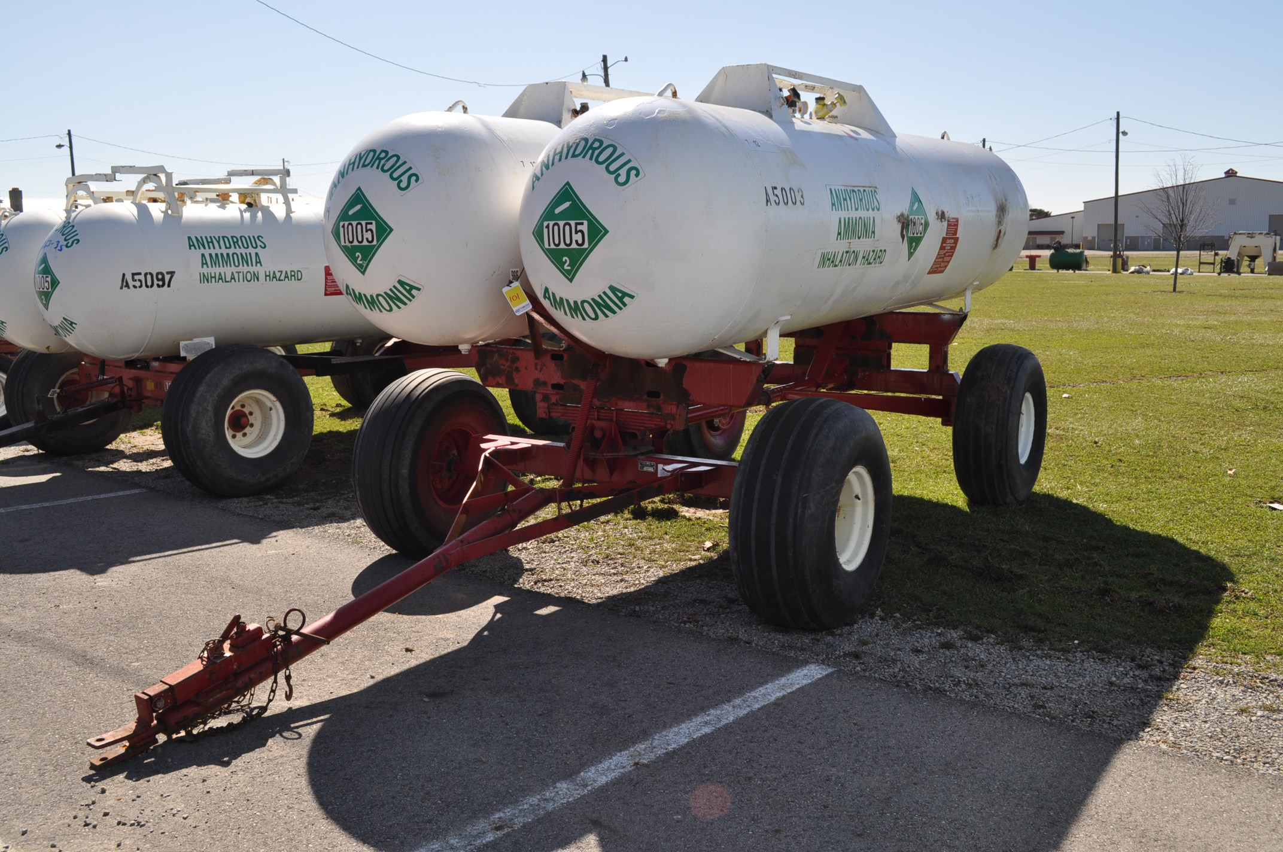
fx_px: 1175
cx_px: 642
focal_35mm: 33
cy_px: 426
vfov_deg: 39.9
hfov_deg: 57.3
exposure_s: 1/320
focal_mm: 22
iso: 200
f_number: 9
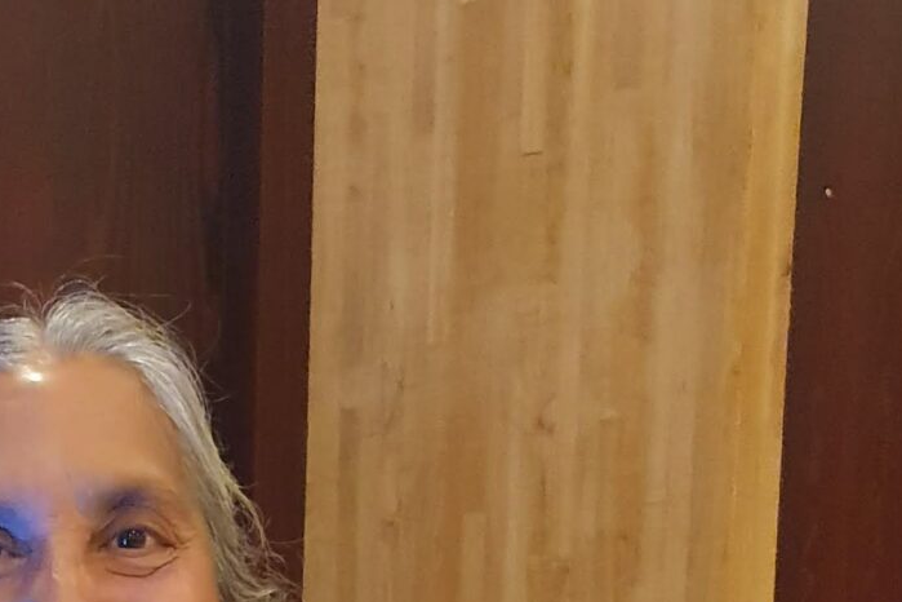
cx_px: -236
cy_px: 1178
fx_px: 2480
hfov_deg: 19.2
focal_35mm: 99
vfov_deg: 12.3
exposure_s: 1/50
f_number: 1.5
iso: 640
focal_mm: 4.32
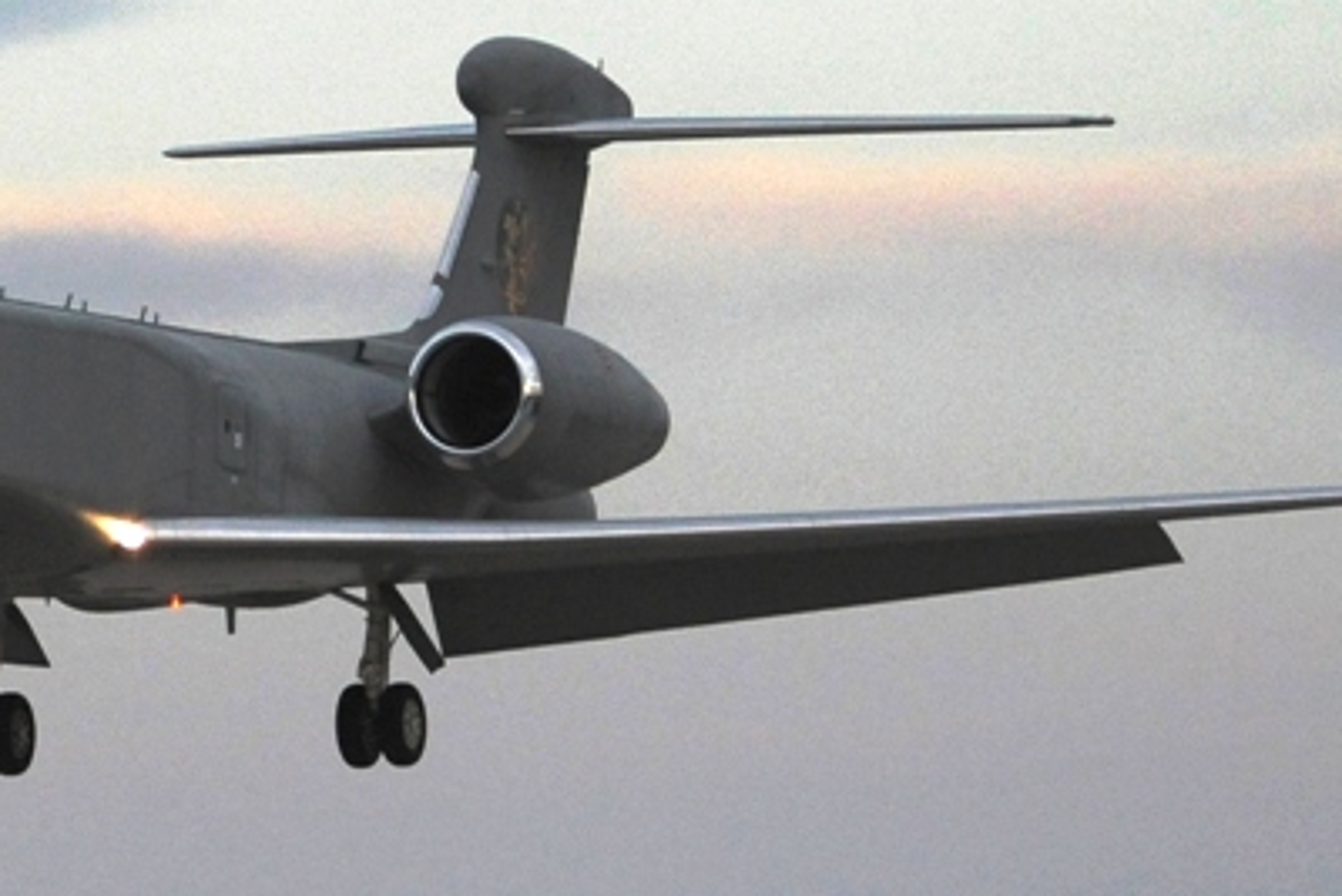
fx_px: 20994
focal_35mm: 563
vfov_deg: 2.4
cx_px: 242
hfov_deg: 3.7
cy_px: 465
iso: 3200
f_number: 5.6
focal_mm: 220
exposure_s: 1/2500
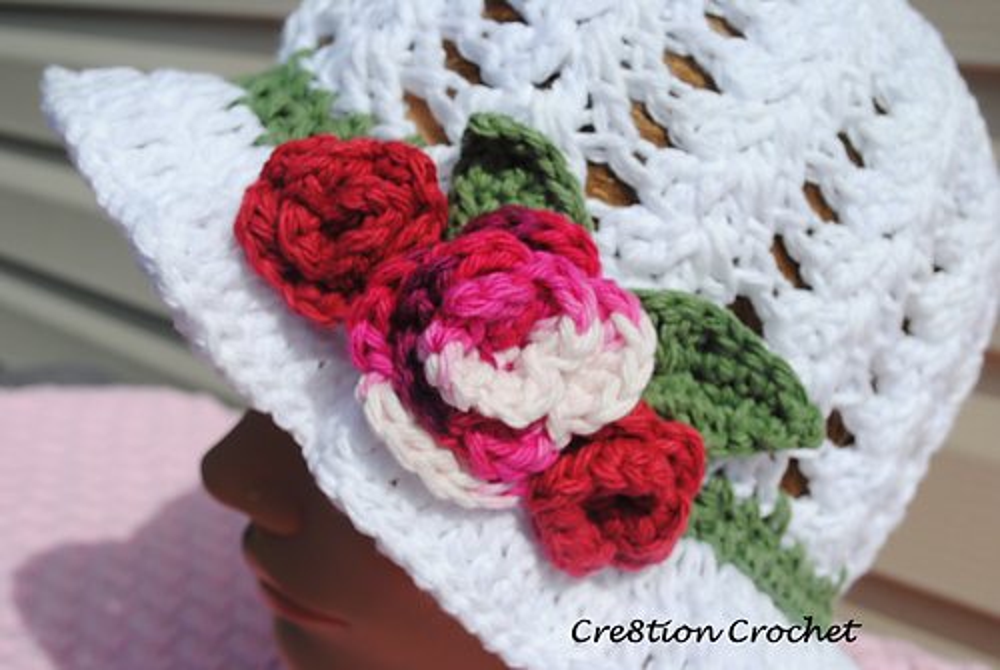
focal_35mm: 39
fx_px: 1085
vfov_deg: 34.3
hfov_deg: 49.5
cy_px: 335
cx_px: 500
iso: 100
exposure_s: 1/320
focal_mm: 26
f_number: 9
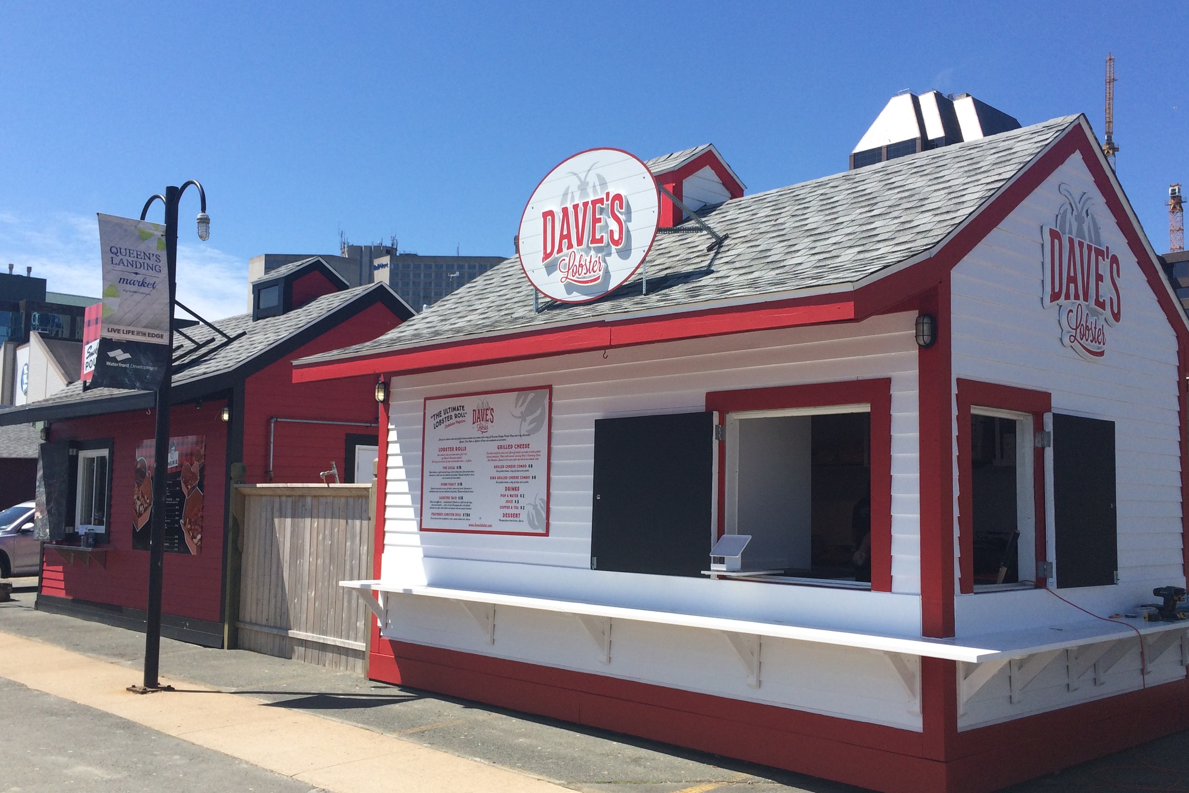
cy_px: 410
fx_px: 1123
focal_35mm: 34
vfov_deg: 38.9
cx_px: 608
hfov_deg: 55.8
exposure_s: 1/2283
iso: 32
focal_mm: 4.15
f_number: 2.2
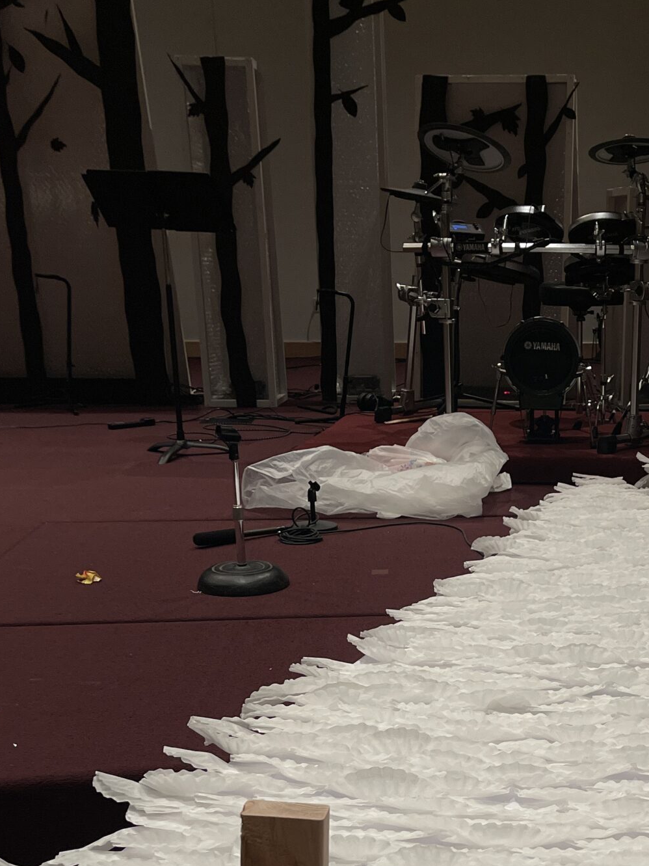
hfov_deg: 28.0
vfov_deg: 37.3
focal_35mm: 50
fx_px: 1250
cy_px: 644
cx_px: 586
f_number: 1.6
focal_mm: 5.1
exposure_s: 1/120
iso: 125
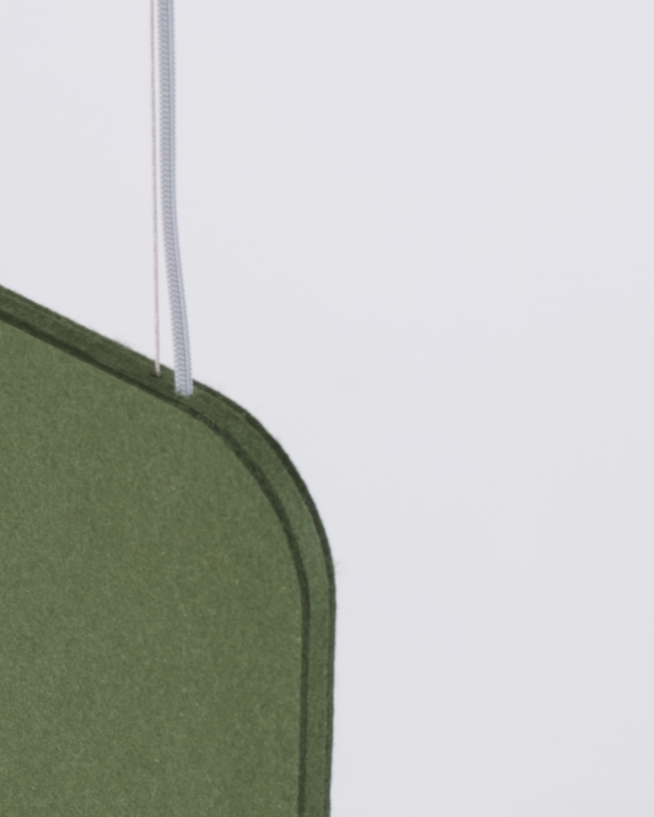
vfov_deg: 9.8
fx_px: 4768
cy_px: 568
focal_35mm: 197
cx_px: -55
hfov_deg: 7.8
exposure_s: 1/125
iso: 160
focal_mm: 50
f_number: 11
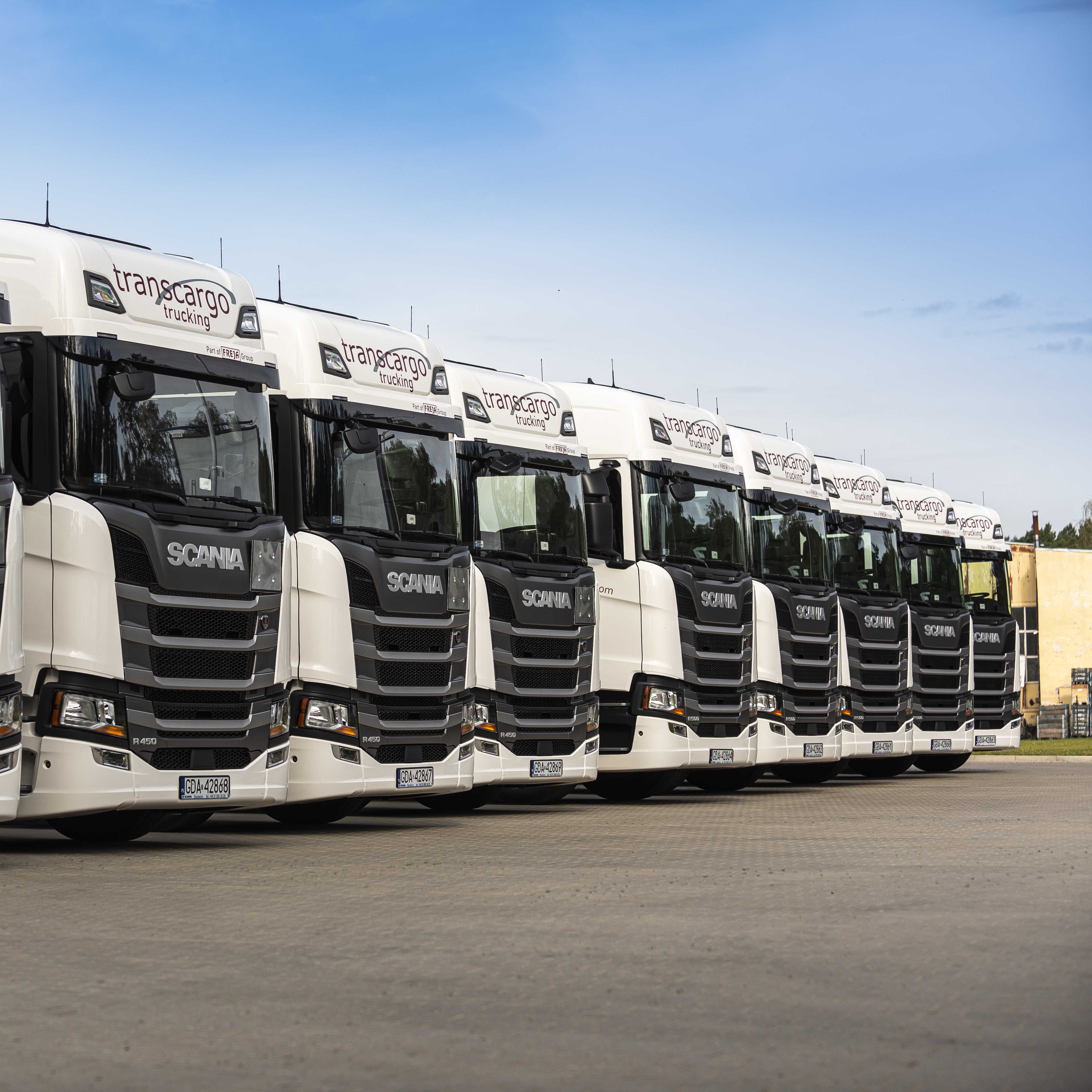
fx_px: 3212
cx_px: 353
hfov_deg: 19.2
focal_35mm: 90
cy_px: 545
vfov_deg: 19.3
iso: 100
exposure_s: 1/400
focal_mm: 70
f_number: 4
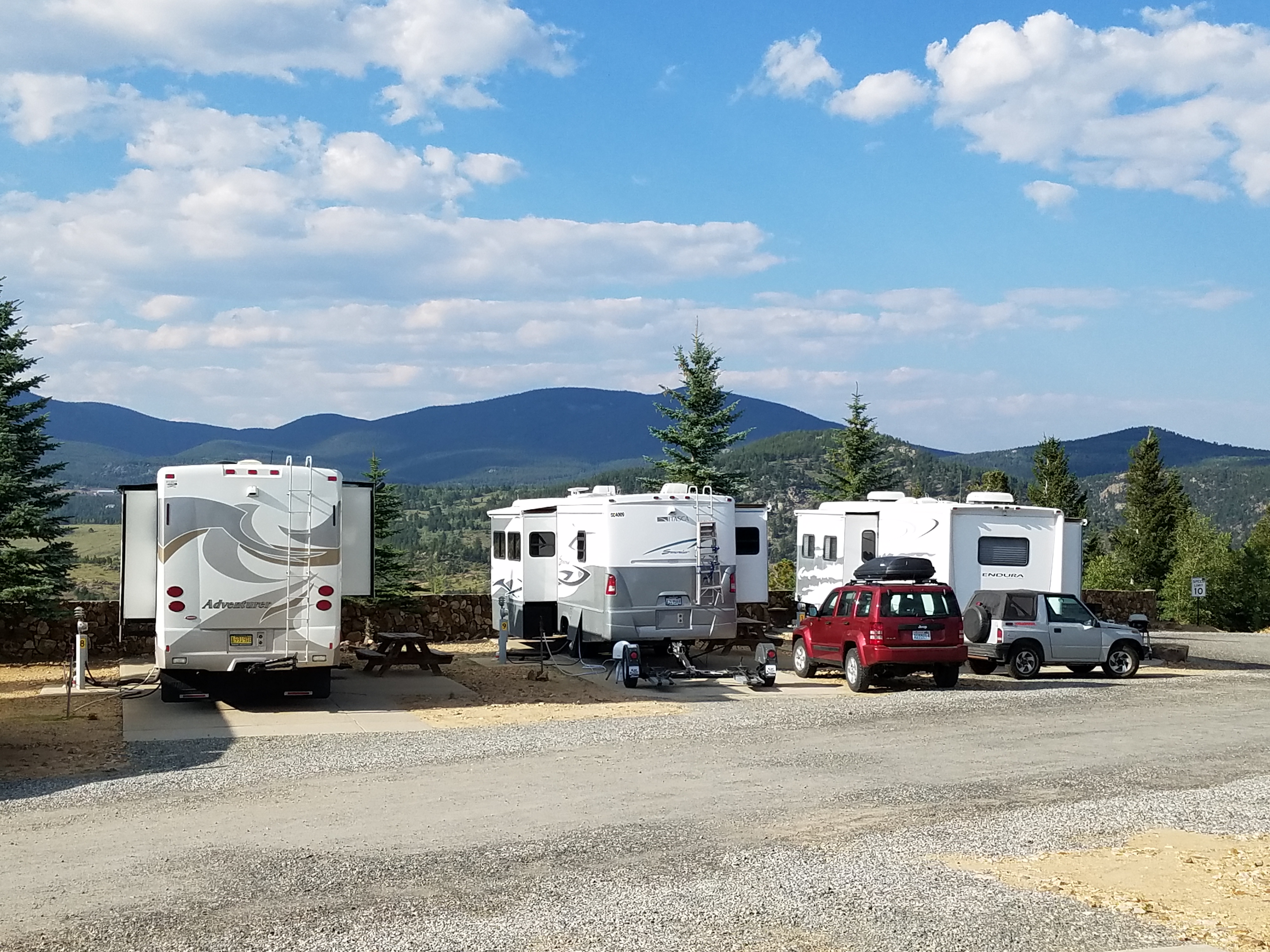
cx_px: 635
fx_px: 954
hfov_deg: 67.3
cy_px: 476
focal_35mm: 26
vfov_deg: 53.1
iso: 50
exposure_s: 1/2536
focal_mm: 4.2
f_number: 1.7
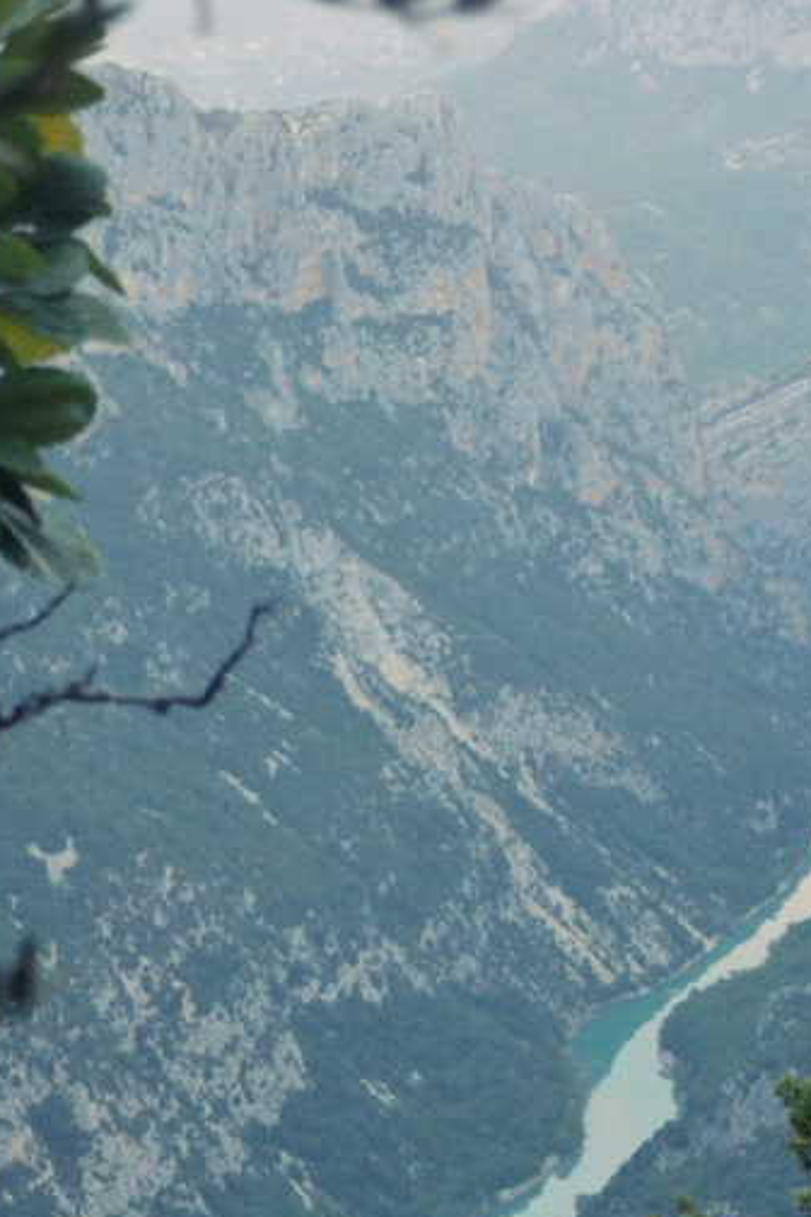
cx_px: 765
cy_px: 1050
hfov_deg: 10.1
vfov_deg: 15.1
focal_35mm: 135
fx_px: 4562
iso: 3200
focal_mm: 42
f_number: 5.3
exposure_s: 1/160
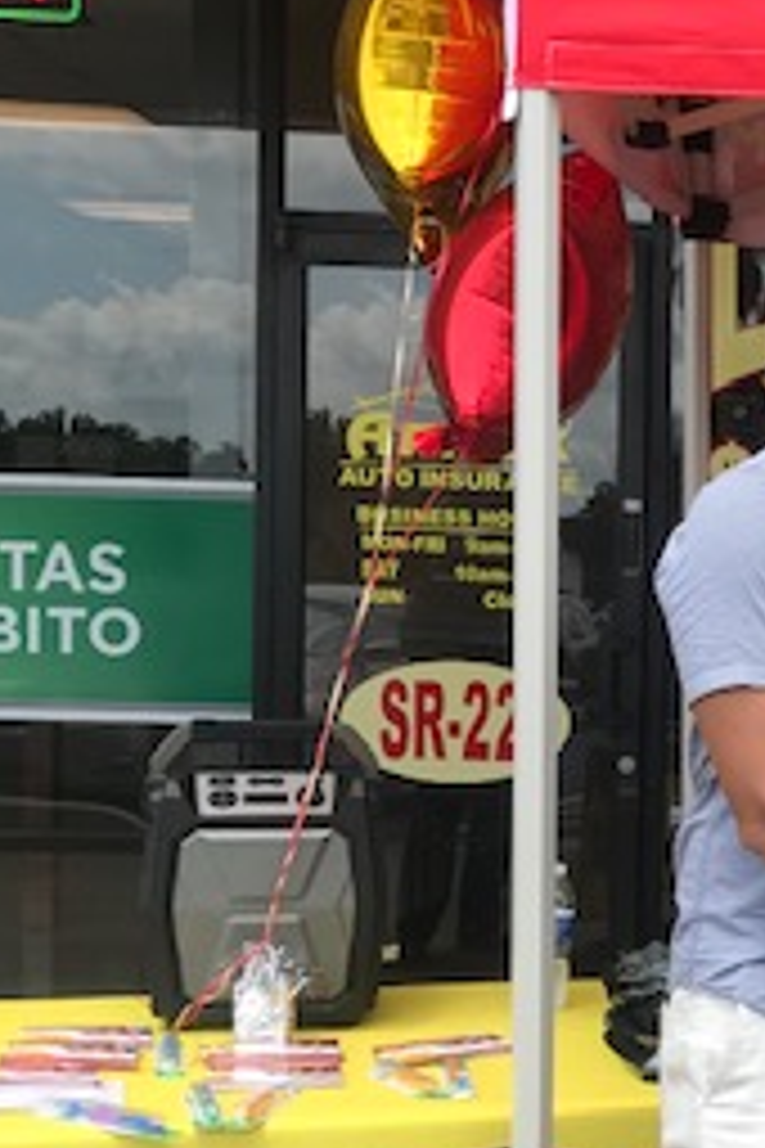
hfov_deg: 17.3
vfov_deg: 27.6
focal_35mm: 73
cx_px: 1062
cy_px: 747
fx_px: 2327
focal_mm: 3.99
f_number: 1.8
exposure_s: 1/958
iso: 20
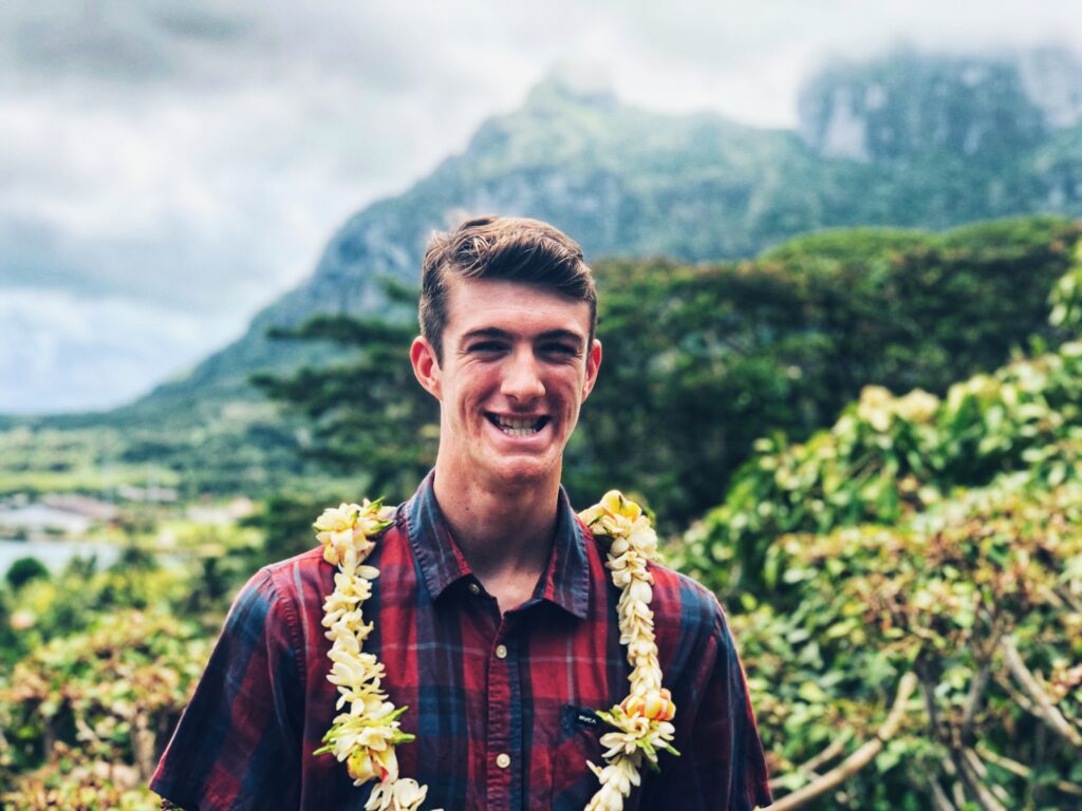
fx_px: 1625
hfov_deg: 36.8
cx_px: 541
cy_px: 406
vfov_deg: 28.0
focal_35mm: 52
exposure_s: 1/414
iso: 16
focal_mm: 6
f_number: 2.4
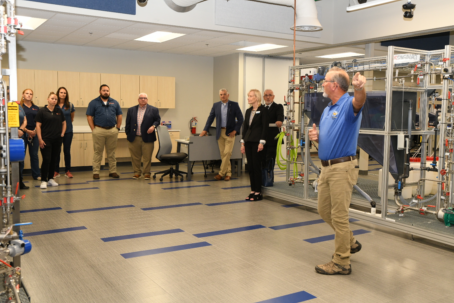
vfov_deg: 35.9
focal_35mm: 37
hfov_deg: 51.9
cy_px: 151
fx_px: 467
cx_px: 229
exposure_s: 1/125
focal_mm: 36
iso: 1250
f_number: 4.5
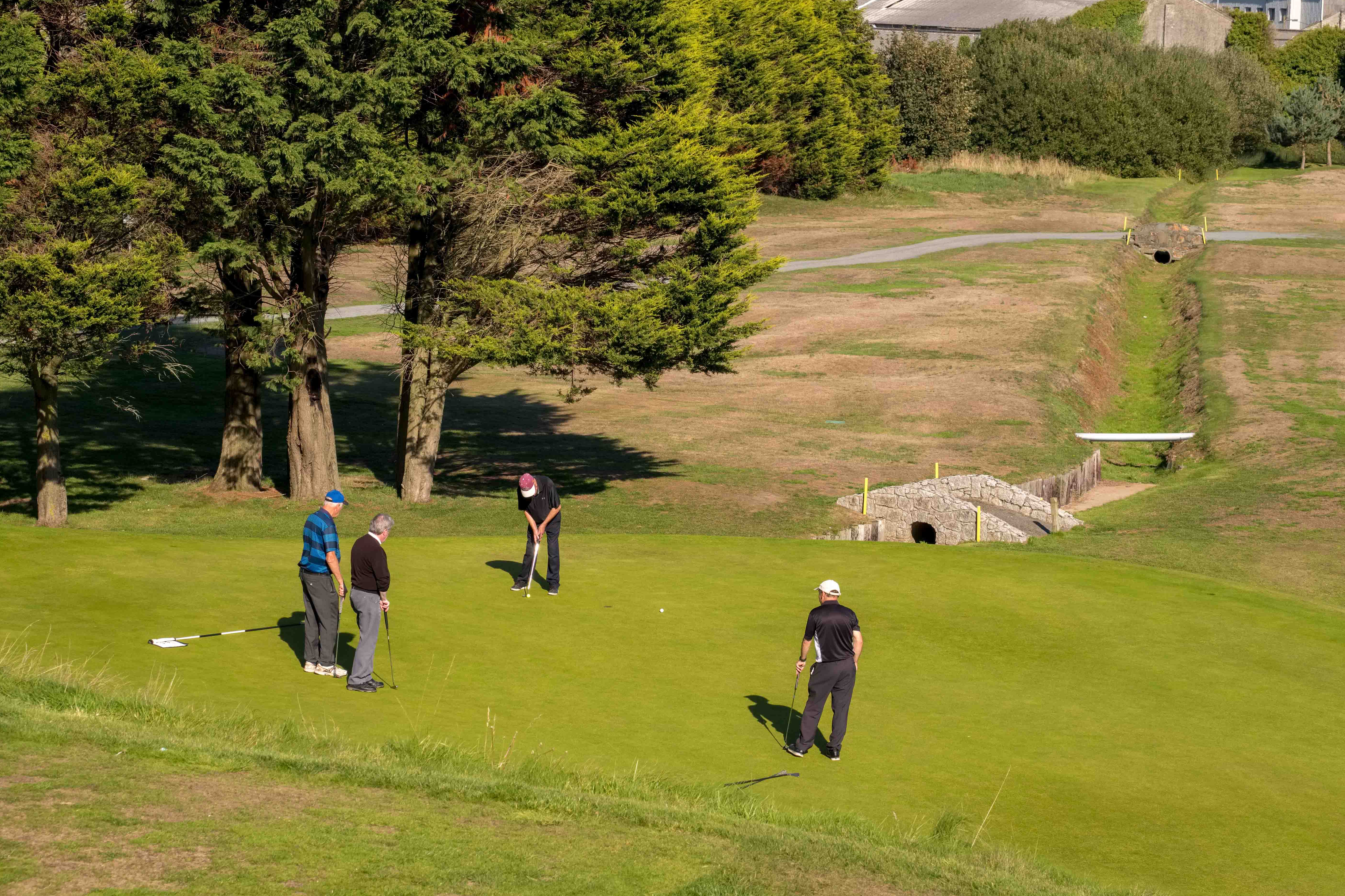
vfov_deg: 15.4
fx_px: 3325
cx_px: 659
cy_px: 447
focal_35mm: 89
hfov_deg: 22.9
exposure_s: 1/240
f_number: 9
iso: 200
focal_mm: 55
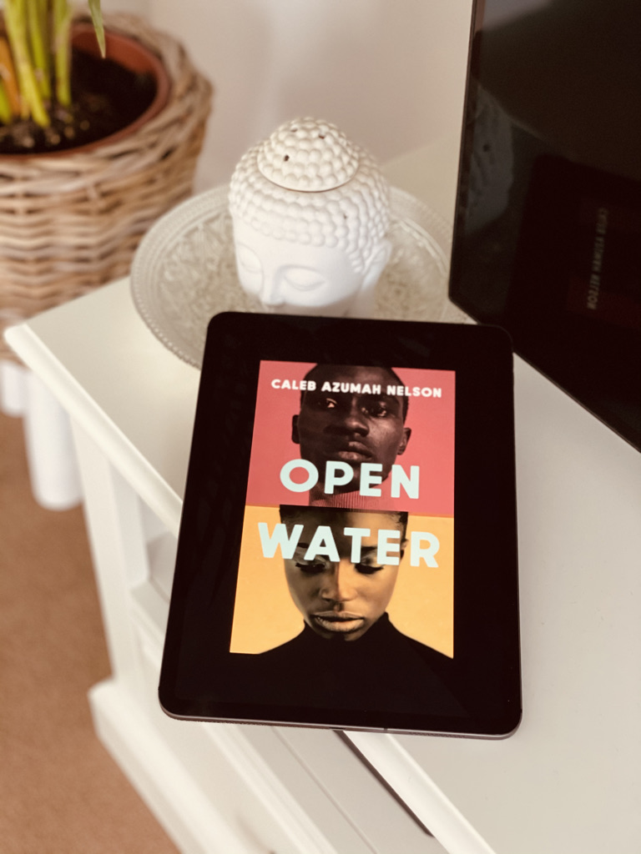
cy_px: 427
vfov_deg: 36.8
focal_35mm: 52
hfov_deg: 28.0
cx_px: 320
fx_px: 1284
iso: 320
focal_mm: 6
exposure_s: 1/40
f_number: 2
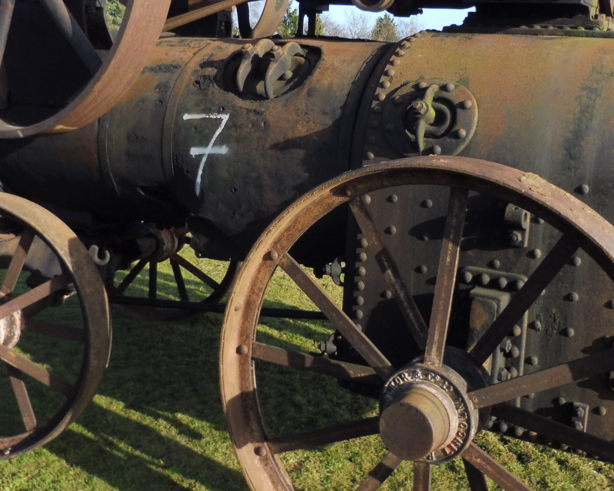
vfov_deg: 33.9
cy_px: 165
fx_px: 800
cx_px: 321
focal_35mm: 44
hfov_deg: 42.0
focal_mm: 4.3
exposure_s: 1/500
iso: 100
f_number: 3.3
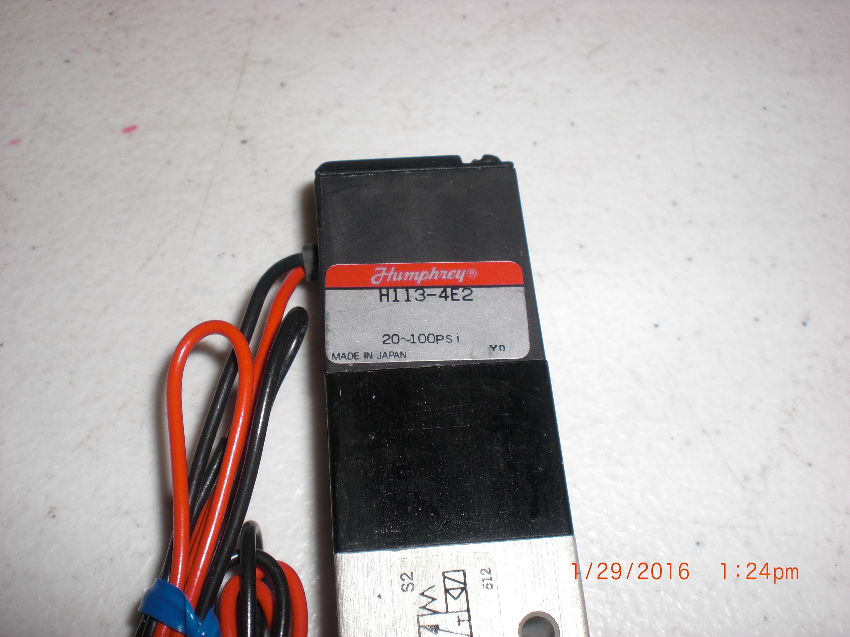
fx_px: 933
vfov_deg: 37.7
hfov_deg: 49.0
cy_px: 318
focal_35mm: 38
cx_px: 425
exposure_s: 1/60
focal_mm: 6.3
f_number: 5.6
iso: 64
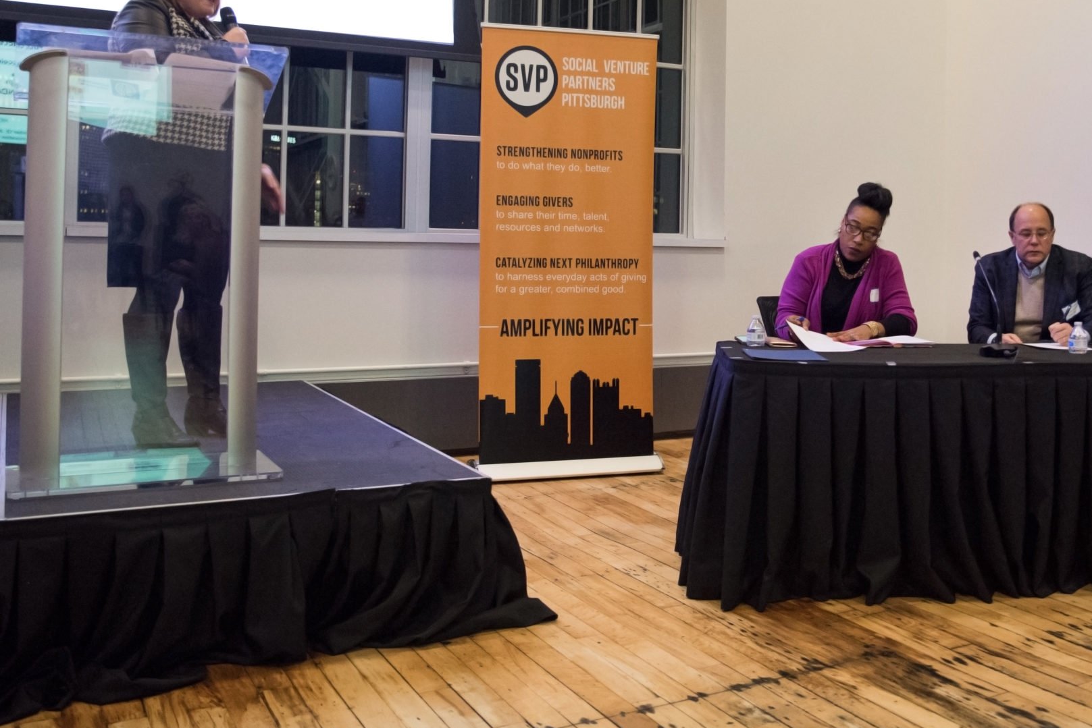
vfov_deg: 34.6
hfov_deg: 49.4
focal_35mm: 38
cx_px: 767
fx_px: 1153
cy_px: 219
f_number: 3.2
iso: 3200
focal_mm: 24
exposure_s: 1/200
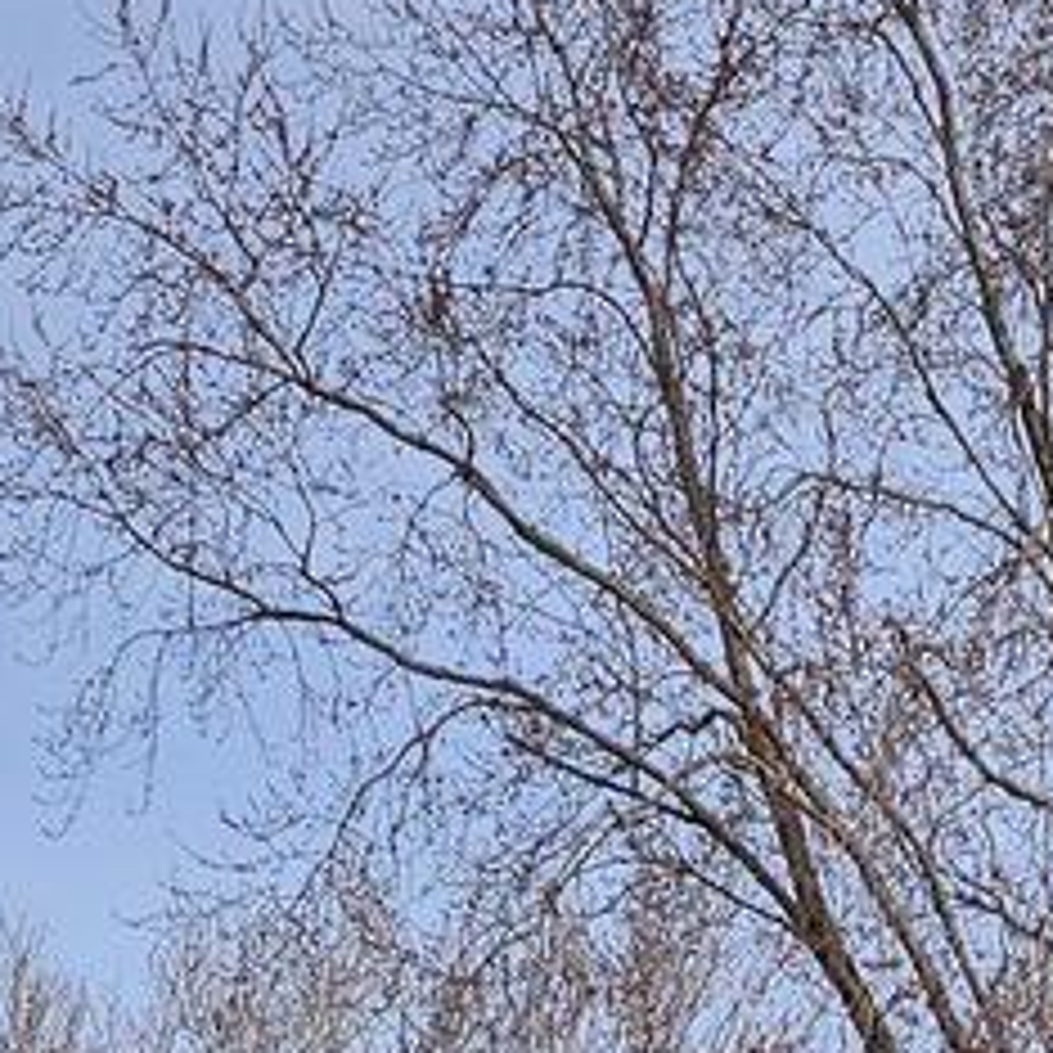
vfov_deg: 12.0
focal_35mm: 125
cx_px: 1112
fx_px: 4302
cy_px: 2304
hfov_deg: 13.7
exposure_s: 1/720
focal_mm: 6.3
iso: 10
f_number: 1.7
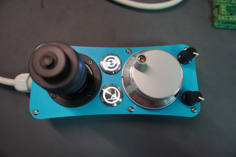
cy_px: 78
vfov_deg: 53.1
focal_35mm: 24
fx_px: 157
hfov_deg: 73.7
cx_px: 118
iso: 1600
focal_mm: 16
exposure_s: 1/160
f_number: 3.5
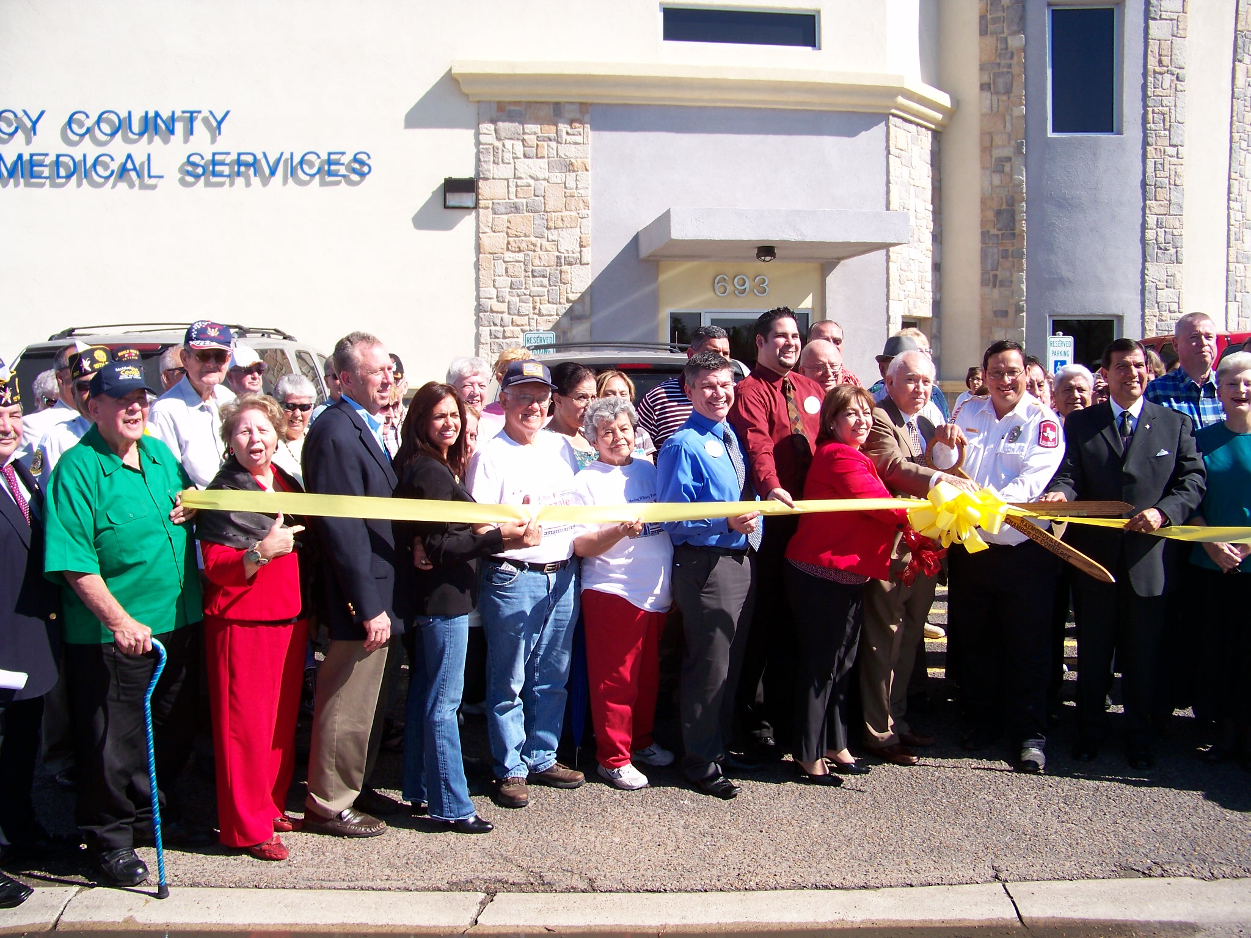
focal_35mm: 33
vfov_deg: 42.9
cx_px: 626
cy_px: 469
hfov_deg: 55.4
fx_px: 1193
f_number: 2.8
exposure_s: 1/640
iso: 64
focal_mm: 5.85
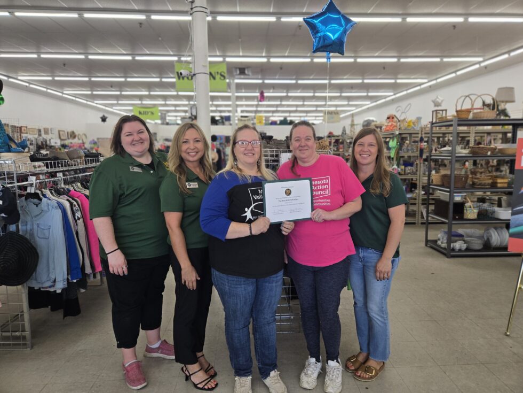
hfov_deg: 73.9
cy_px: 196
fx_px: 347
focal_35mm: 23
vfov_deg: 58.9
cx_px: 262
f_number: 1.8
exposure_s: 1/120
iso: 80
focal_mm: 5.4
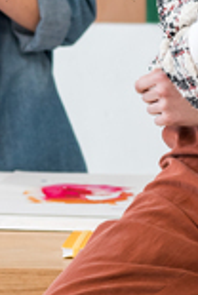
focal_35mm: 398
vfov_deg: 5.2
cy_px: 206
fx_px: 3269
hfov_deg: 3.5
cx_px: 61
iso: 400
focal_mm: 70
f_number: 2.8
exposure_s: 1/160
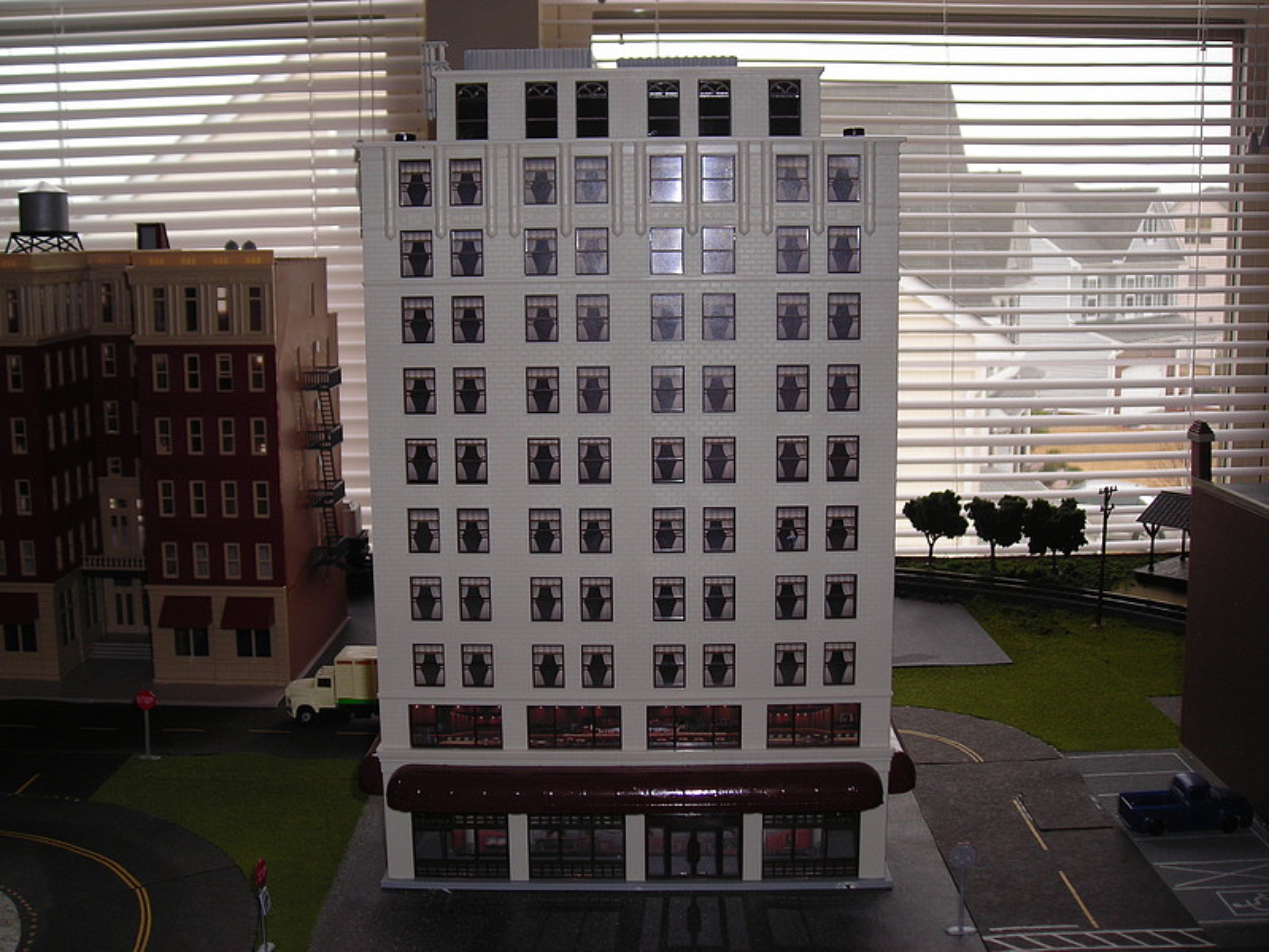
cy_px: 476
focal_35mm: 38
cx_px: 634
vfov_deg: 37.7
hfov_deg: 49.0
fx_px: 1393
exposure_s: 1/60.1
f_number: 3.2
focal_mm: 6.3
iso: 50
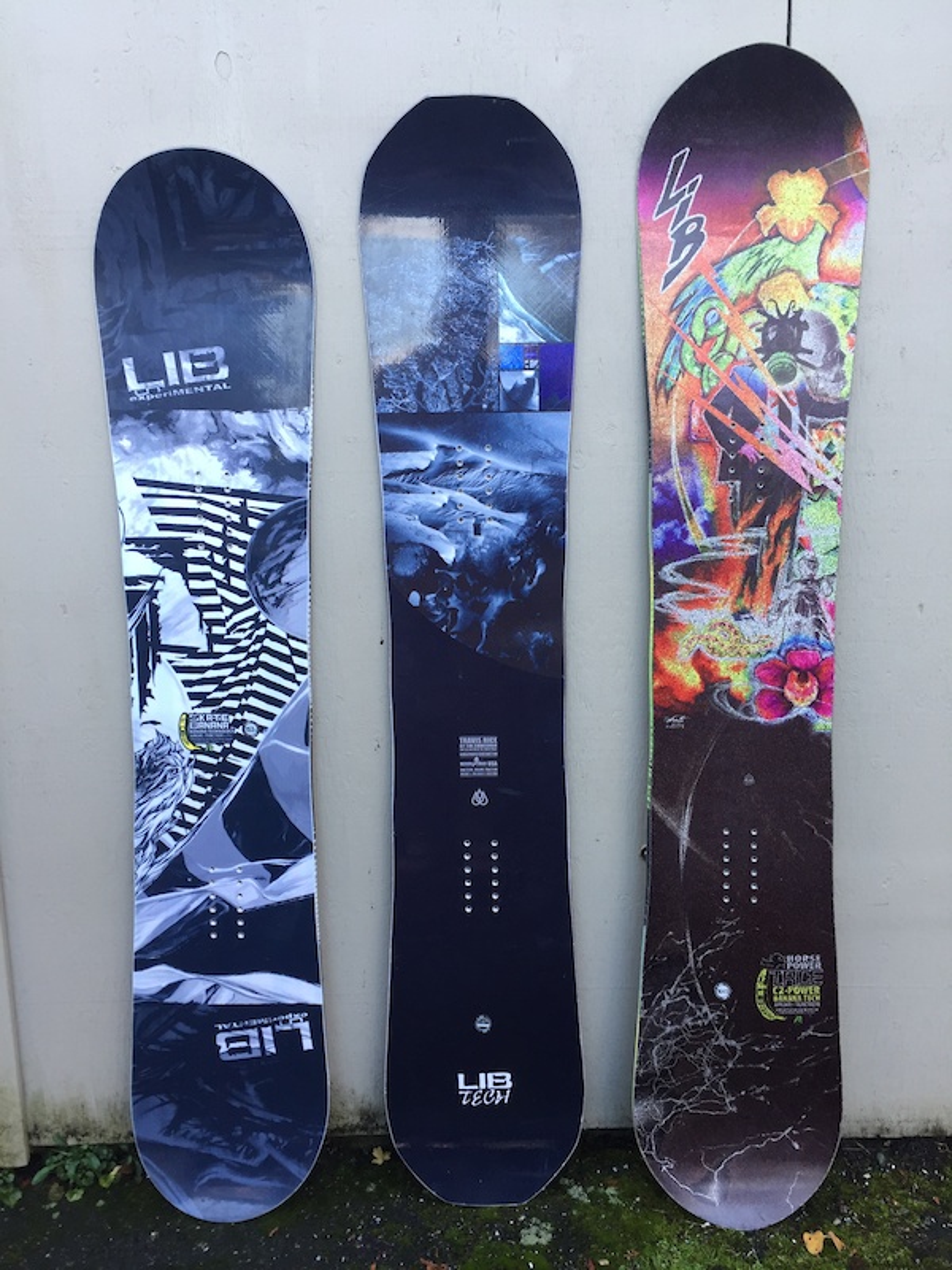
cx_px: 476
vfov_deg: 61.7
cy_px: 635
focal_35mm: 29
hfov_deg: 48.2
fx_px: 1063
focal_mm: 4.15
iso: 40
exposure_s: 1/60
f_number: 2.2
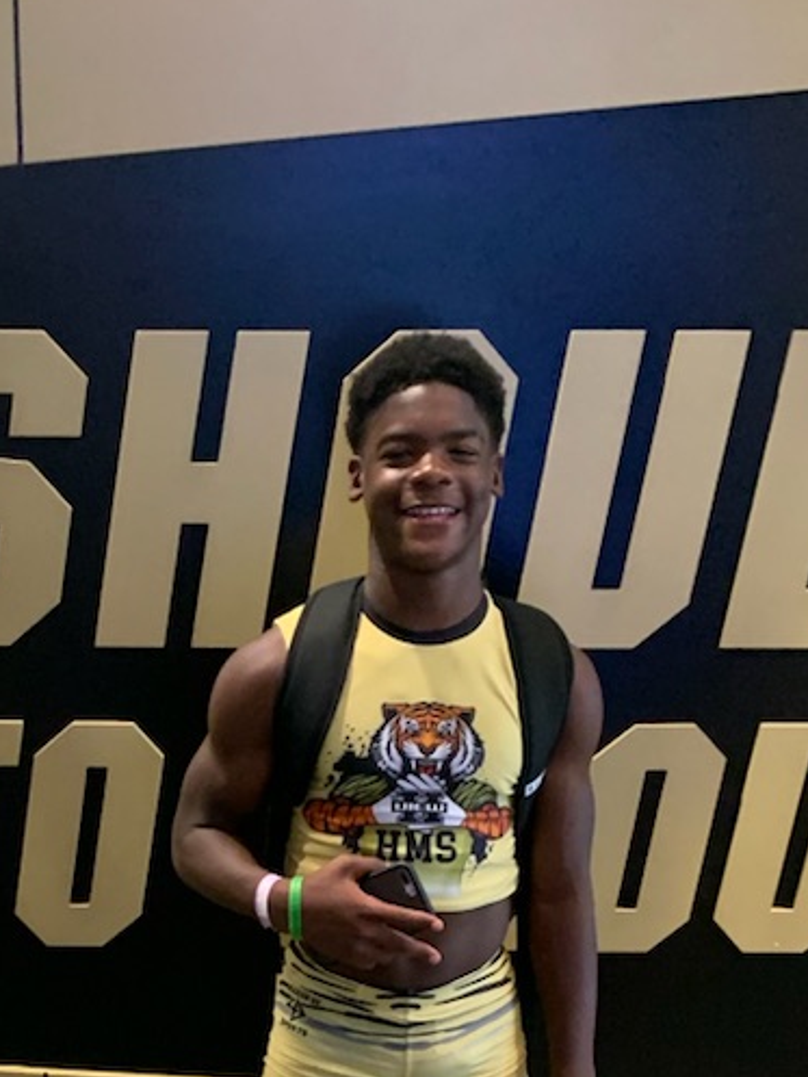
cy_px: 1044
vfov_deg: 27.5
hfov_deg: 21.8
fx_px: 2084
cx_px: 253
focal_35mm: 67
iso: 400
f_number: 1.8
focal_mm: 4.25
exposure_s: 1/30
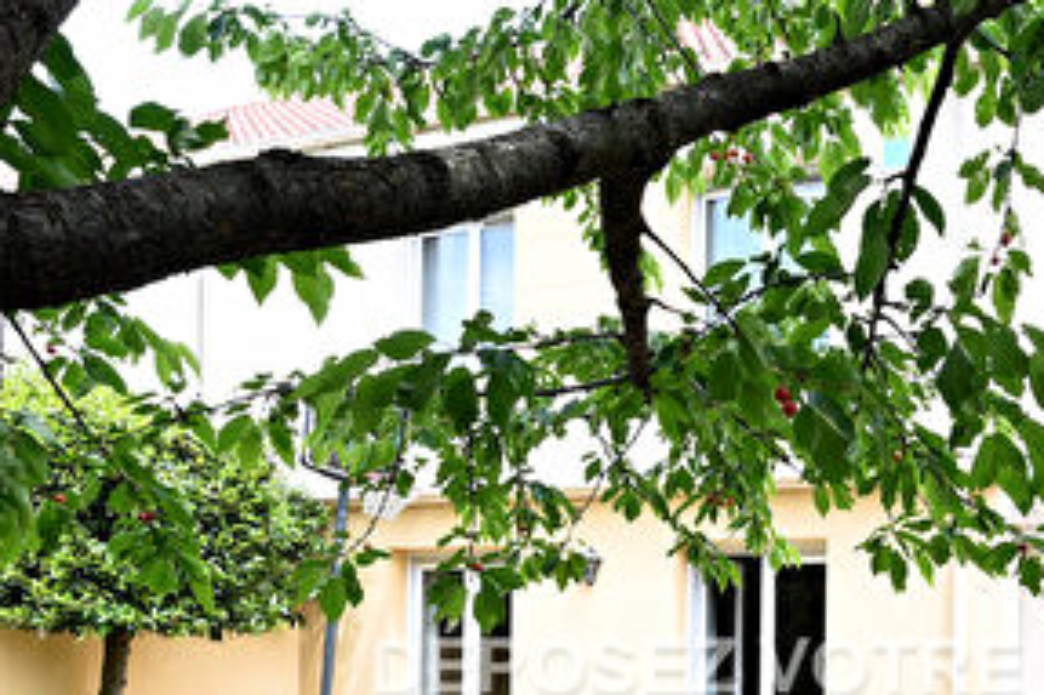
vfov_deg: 31.6
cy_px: 691
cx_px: 880
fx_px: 1130
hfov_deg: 46.2
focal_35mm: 39
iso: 200
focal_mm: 16
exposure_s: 1/30
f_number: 11
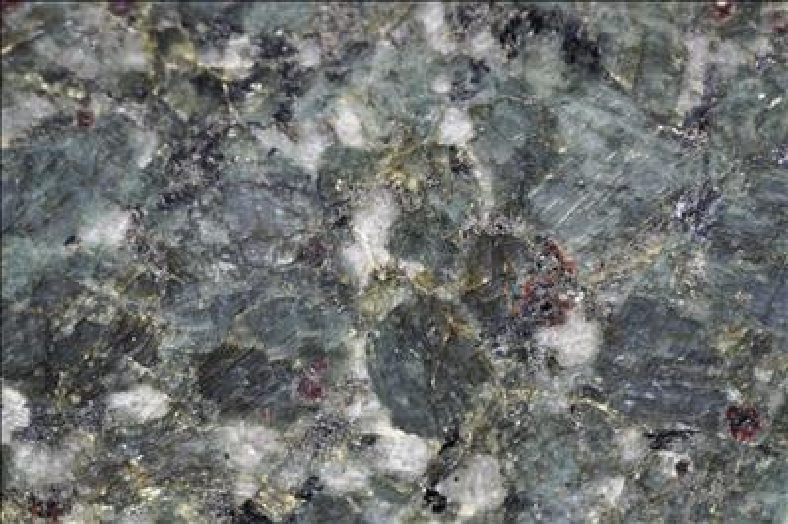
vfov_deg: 16.5
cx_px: 394
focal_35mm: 82
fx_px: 1804
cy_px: 262
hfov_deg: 24.6
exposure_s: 1/200
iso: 200
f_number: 7.1
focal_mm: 55
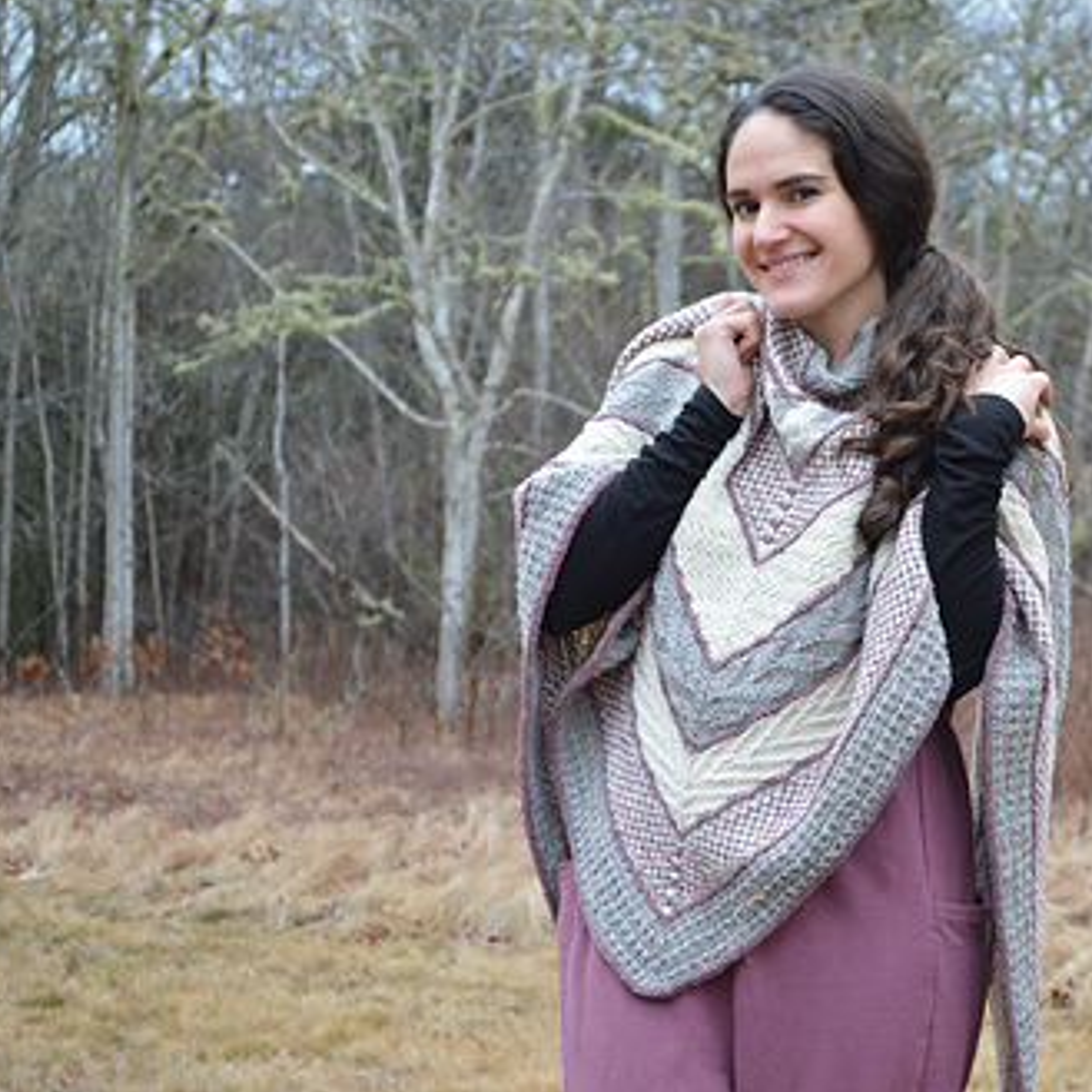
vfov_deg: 16.3
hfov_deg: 16.3
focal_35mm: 107
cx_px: 787
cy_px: 543
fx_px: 3806
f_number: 5.6
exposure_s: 1/60
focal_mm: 55
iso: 400
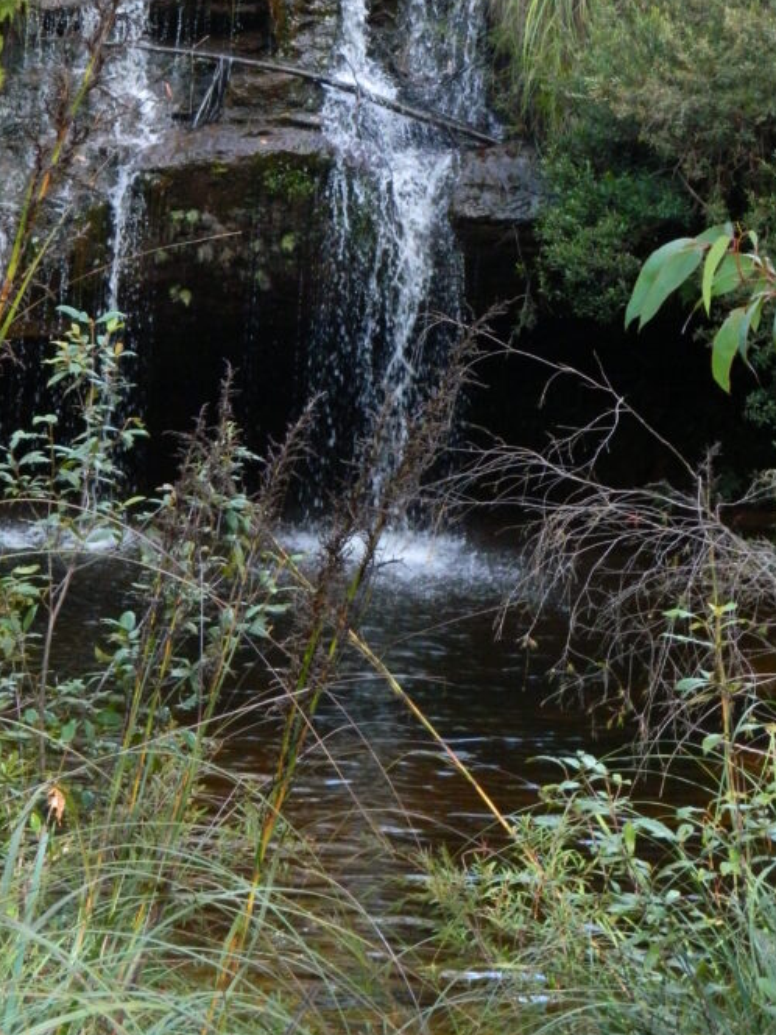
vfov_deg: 18.1
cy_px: 306
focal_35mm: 108
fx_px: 3228
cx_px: 372
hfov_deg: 13.7
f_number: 4
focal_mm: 12.6
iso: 400
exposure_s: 1/125
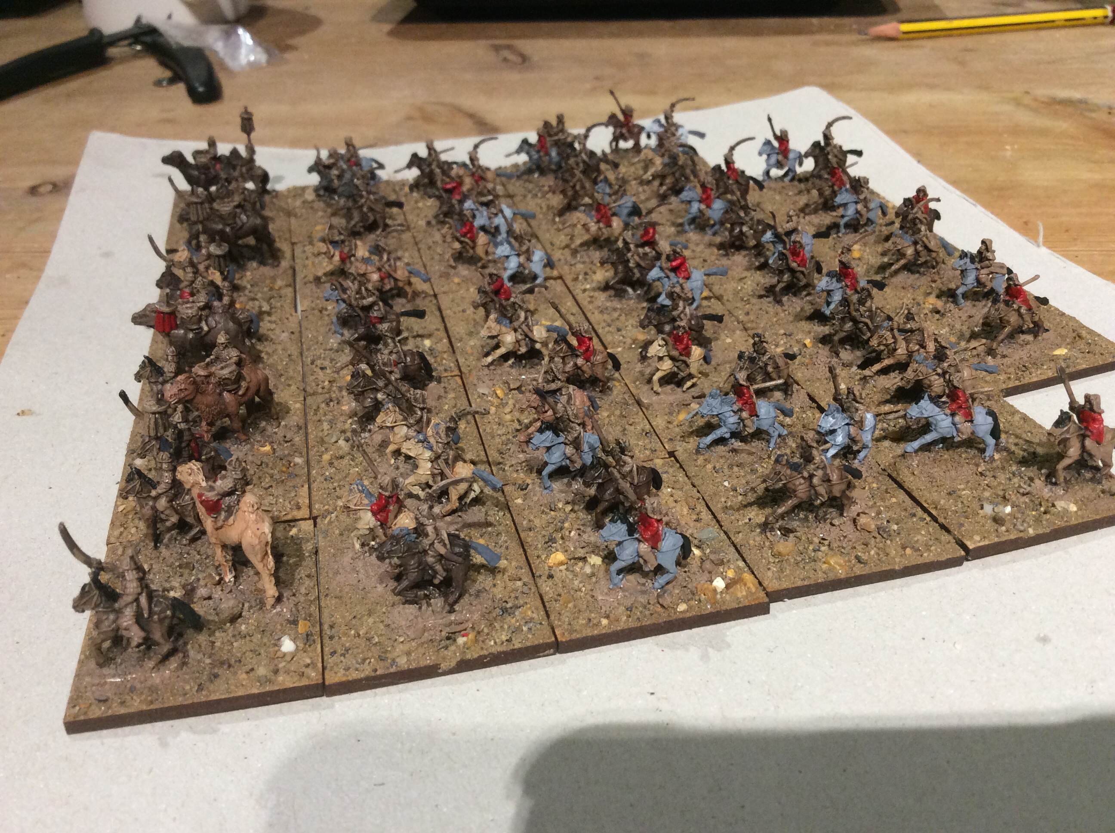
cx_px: 558
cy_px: 416
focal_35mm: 32
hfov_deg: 56.9
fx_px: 1029
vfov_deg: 44.1
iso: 100
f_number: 2.4
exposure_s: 1/25
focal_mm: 3.3
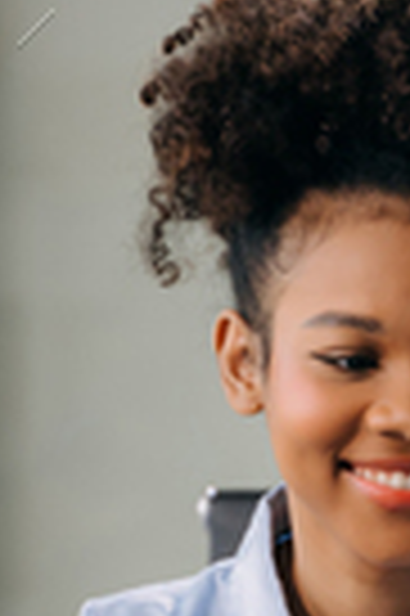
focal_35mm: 272
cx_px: 329
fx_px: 4658
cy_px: 596
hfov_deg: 5.0
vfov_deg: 7.6
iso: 500
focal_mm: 63
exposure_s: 1/160
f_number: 2.8
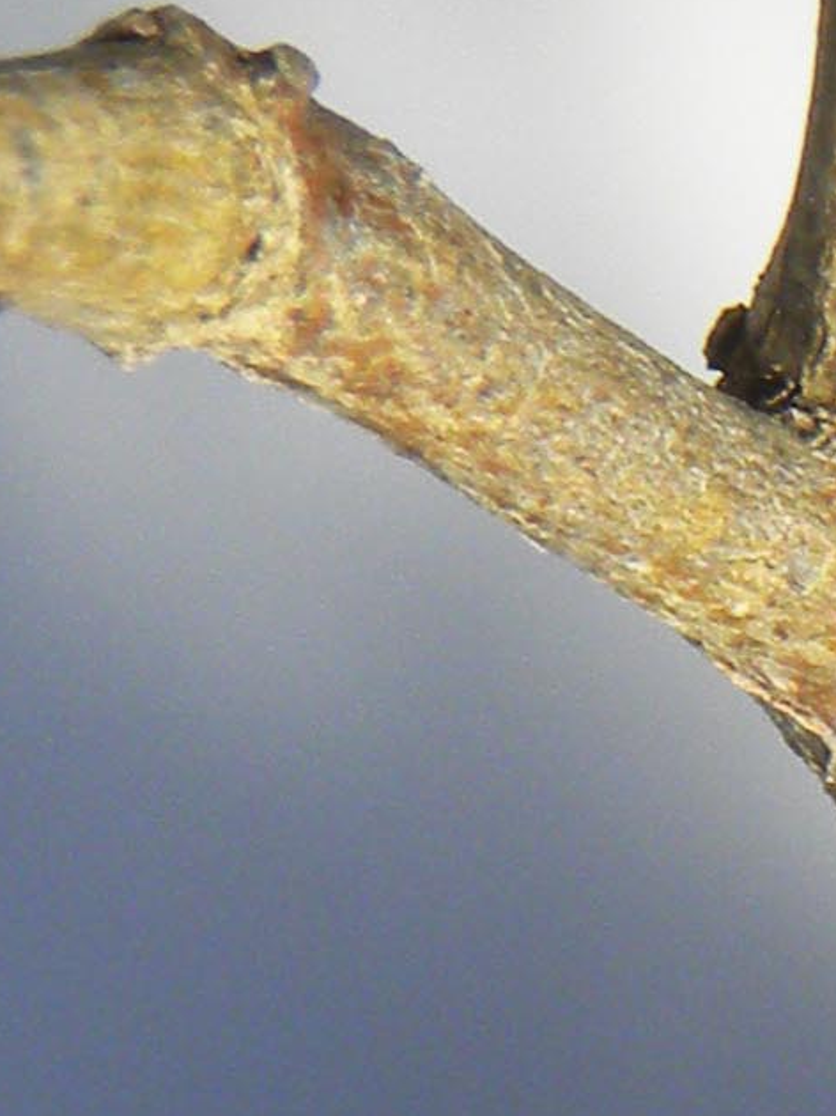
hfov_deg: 2.0
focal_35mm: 743
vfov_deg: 2.7
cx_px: 1801
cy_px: 214
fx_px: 23941
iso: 64
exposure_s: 1/314
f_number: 5.6
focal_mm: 20.8
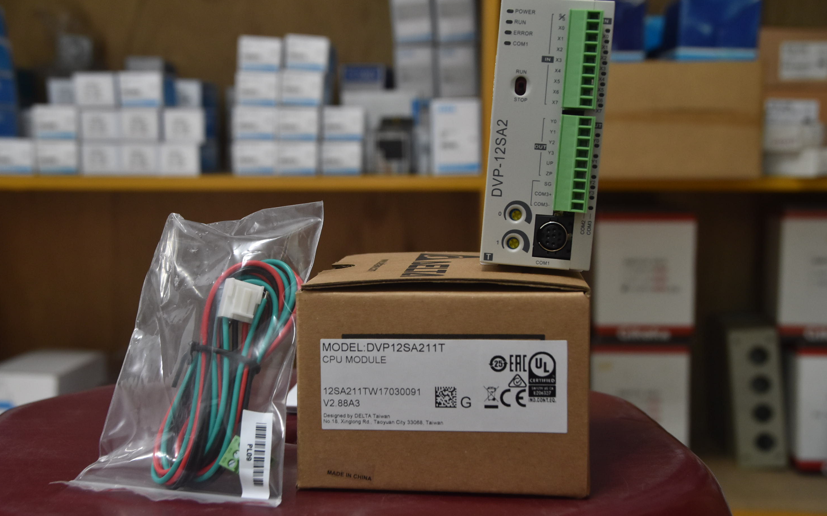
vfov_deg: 24.4
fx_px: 1194
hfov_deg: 38.2
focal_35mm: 53
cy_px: 253
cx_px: 414
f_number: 7.1
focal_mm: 34
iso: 800
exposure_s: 1/20
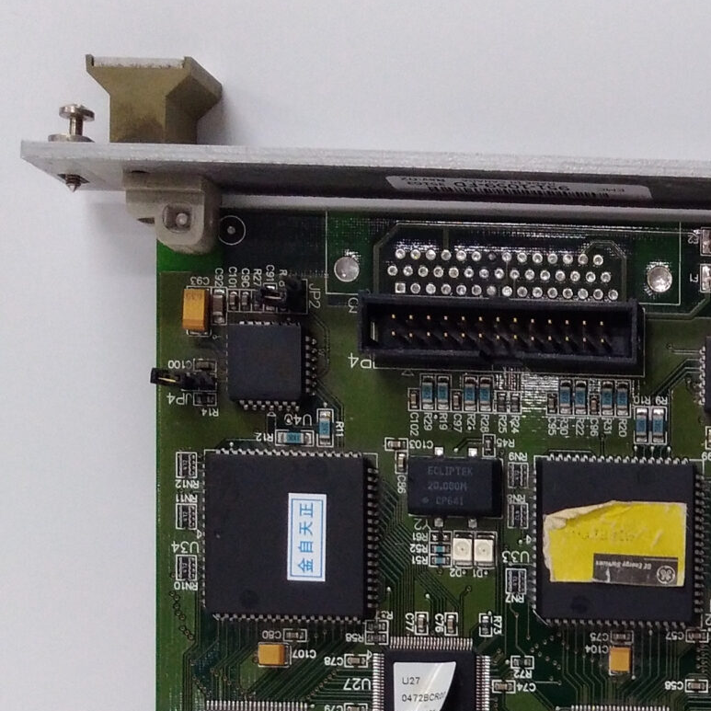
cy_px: 747
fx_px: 1836
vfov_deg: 21.0
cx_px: 927
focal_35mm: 79
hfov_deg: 20.1
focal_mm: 3.79
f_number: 2
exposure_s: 1/33
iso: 269
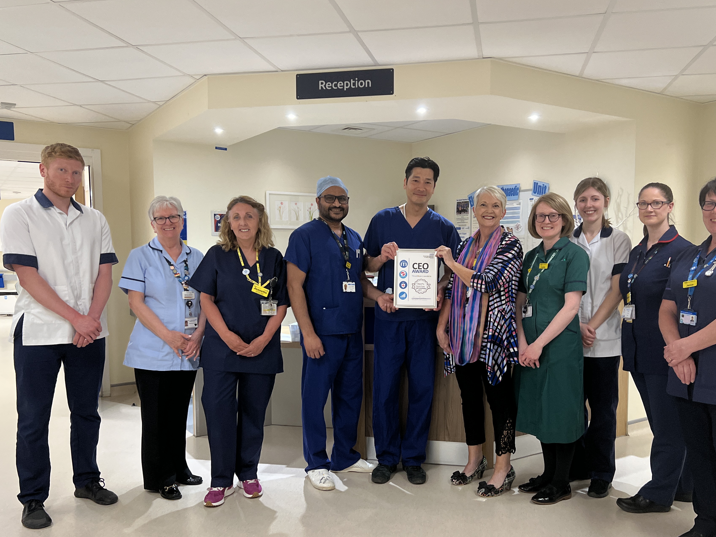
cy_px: 318
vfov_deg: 45.2
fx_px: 641
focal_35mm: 31
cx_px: 379
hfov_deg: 58.3
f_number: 1.5
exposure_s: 1/50
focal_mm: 5.7
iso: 200
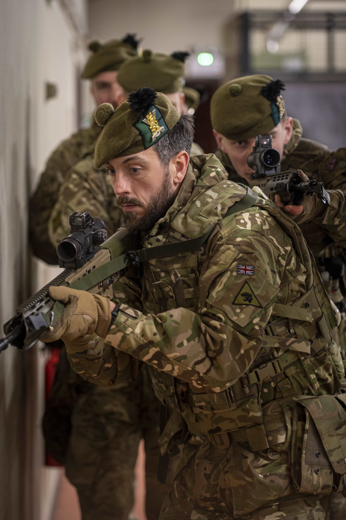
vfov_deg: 16.8
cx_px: 173
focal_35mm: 122
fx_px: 1761
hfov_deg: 11.2
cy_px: 260
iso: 2000
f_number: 2.8
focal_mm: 122
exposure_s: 1/80
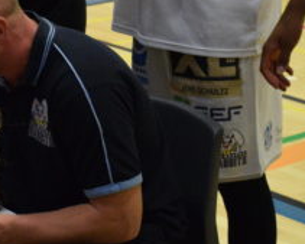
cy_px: -3
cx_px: -53
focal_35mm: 149
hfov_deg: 12.7
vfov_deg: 10.3
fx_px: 1343
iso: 3200
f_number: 4.2
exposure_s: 1/320
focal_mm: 29
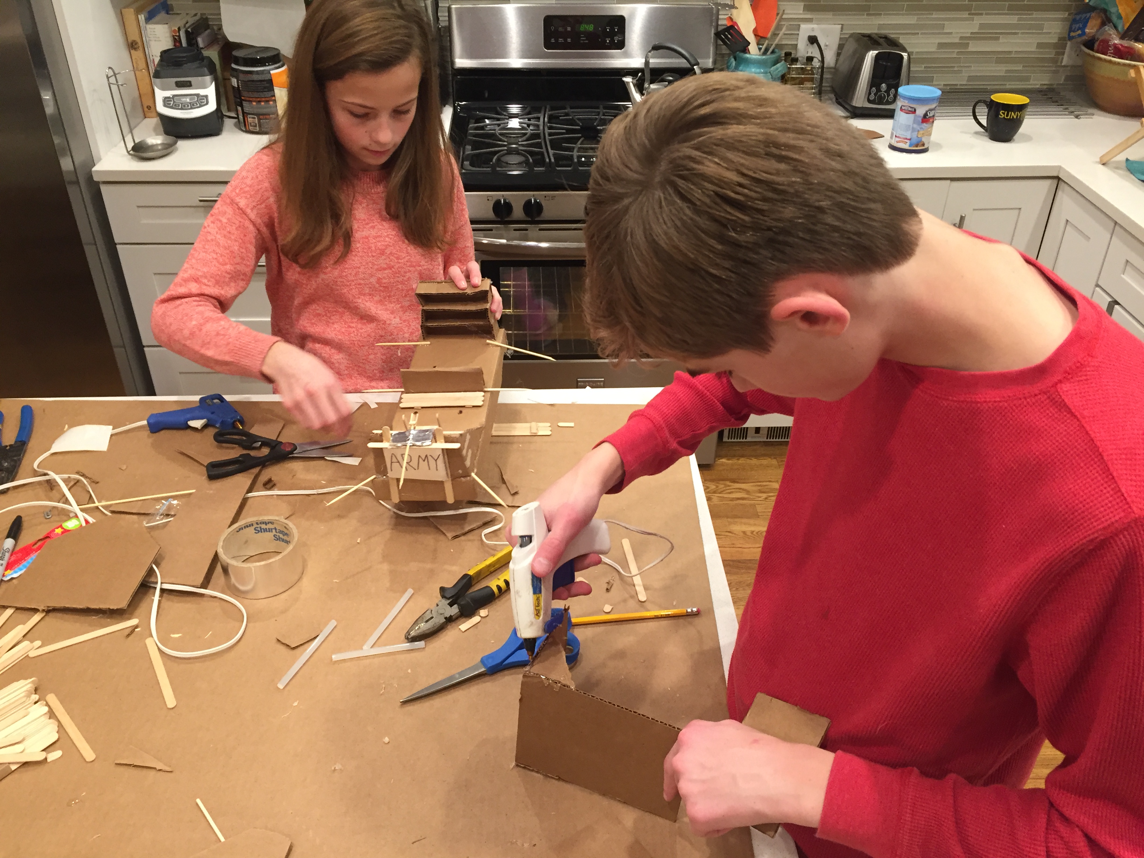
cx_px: 572
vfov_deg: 48.2
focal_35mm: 29
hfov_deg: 61.7
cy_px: 429
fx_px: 958
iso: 125
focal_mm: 4.15
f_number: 2.2
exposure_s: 1/30
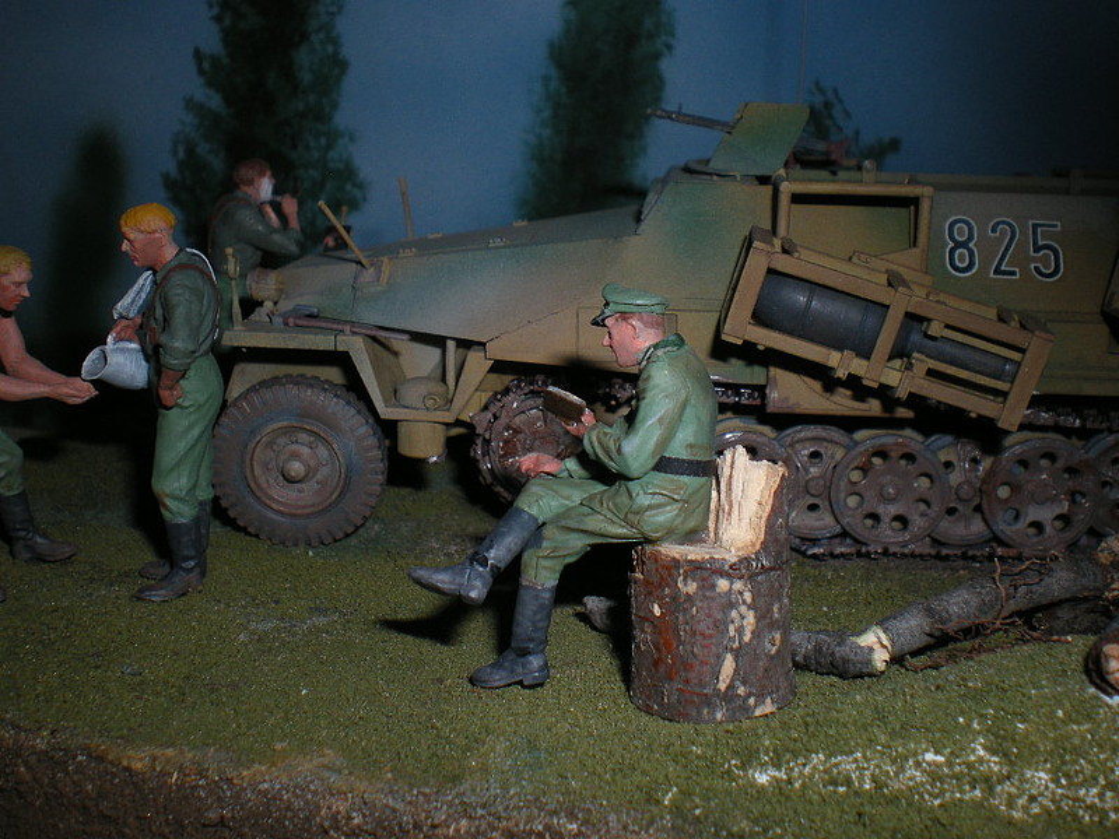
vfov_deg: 32.9
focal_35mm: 44
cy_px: 420
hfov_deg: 42.9
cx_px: 560
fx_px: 1422
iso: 64
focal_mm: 7.4
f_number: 4.9
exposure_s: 1/60
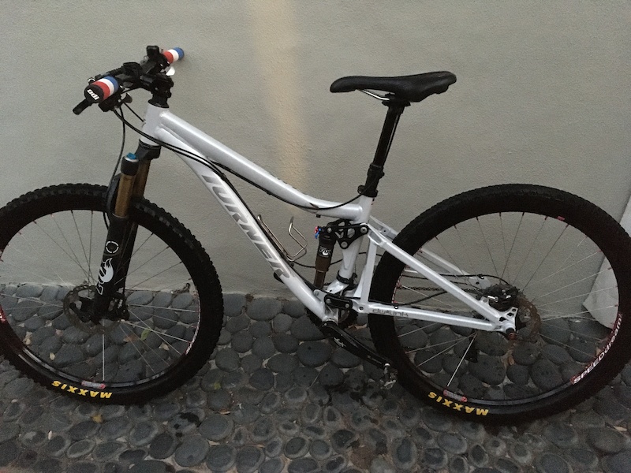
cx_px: 316
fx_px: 529
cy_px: 236
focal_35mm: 29
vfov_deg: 48.2
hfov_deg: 61.7
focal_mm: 4.15
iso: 2000
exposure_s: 1/15
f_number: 2.2
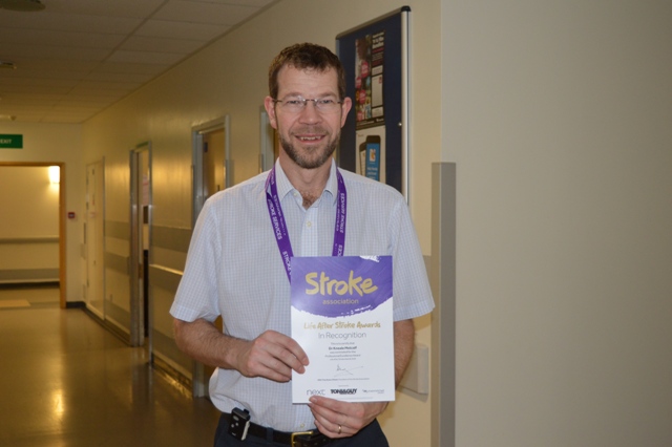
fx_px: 895
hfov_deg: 41.1
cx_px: 336
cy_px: 224
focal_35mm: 48
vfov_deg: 28.0
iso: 720
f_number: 4.5
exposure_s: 1/60
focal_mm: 32
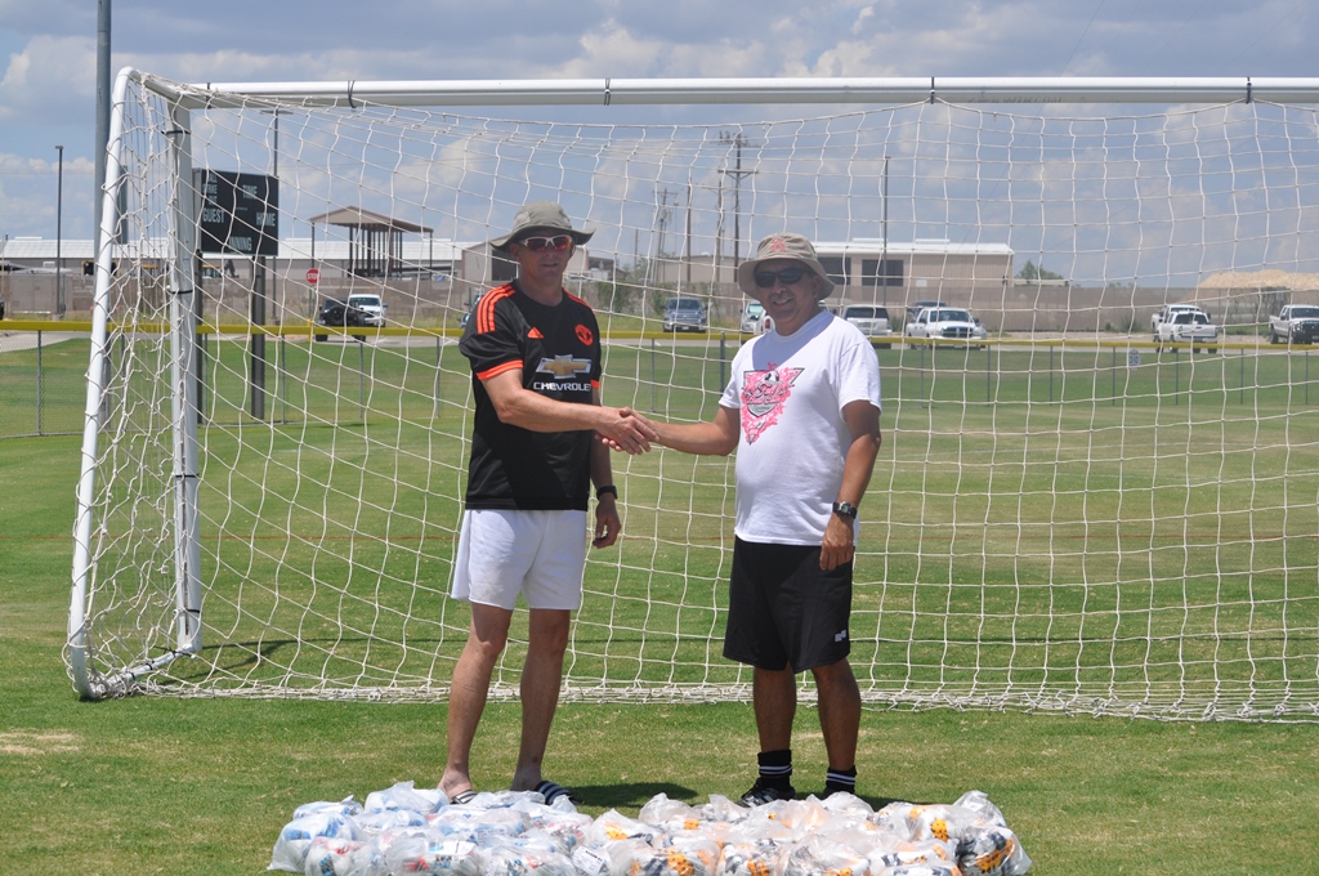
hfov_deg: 24.6
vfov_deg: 16.5
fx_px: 3019
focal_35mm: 82
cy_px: 438
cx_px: 660
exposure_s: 1/2000
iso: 400
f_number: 8
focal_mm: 55
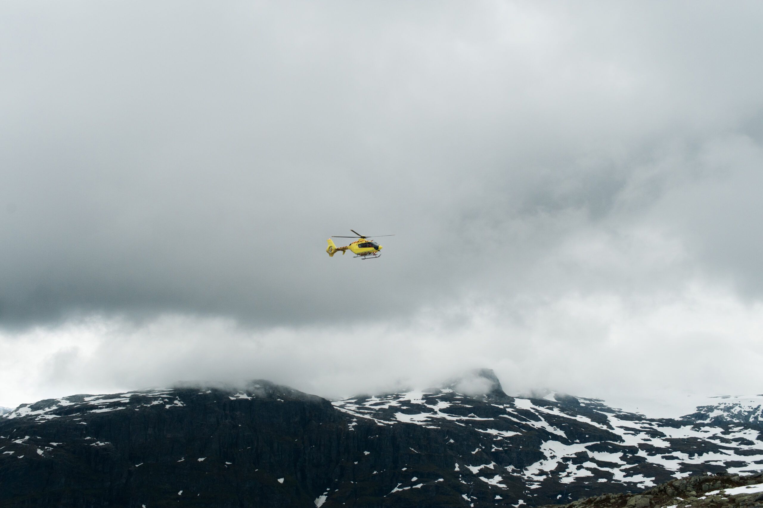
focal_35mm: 50
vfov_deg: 27.0
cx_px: 382
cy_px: 254
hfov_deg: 39.6
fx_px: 1059
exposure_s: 1/8000
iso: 800
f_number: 5.6
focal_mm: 50
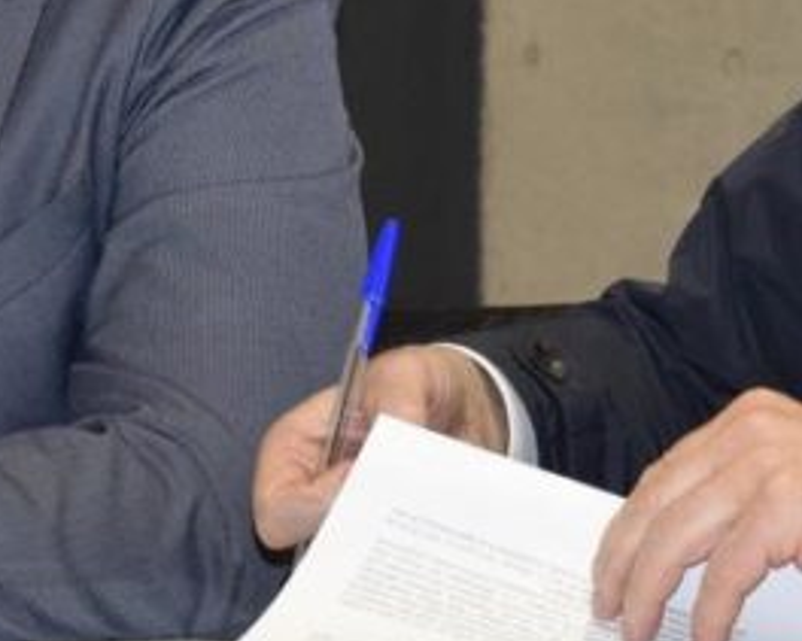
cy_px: -242
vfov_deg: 4.5
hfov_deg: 5.7
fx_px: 8044
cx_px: 659
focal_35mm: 339
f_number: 5.3
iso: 1250
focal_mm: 62
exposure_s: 1/60
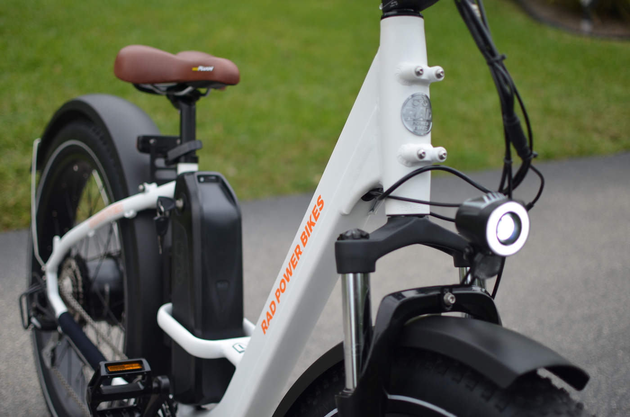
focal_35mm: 52
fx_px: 917
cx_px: 315
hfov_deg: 37.9
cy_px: 208
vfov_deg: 25.6
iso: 250
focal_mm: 35
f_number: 1.8
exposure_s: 1/1600
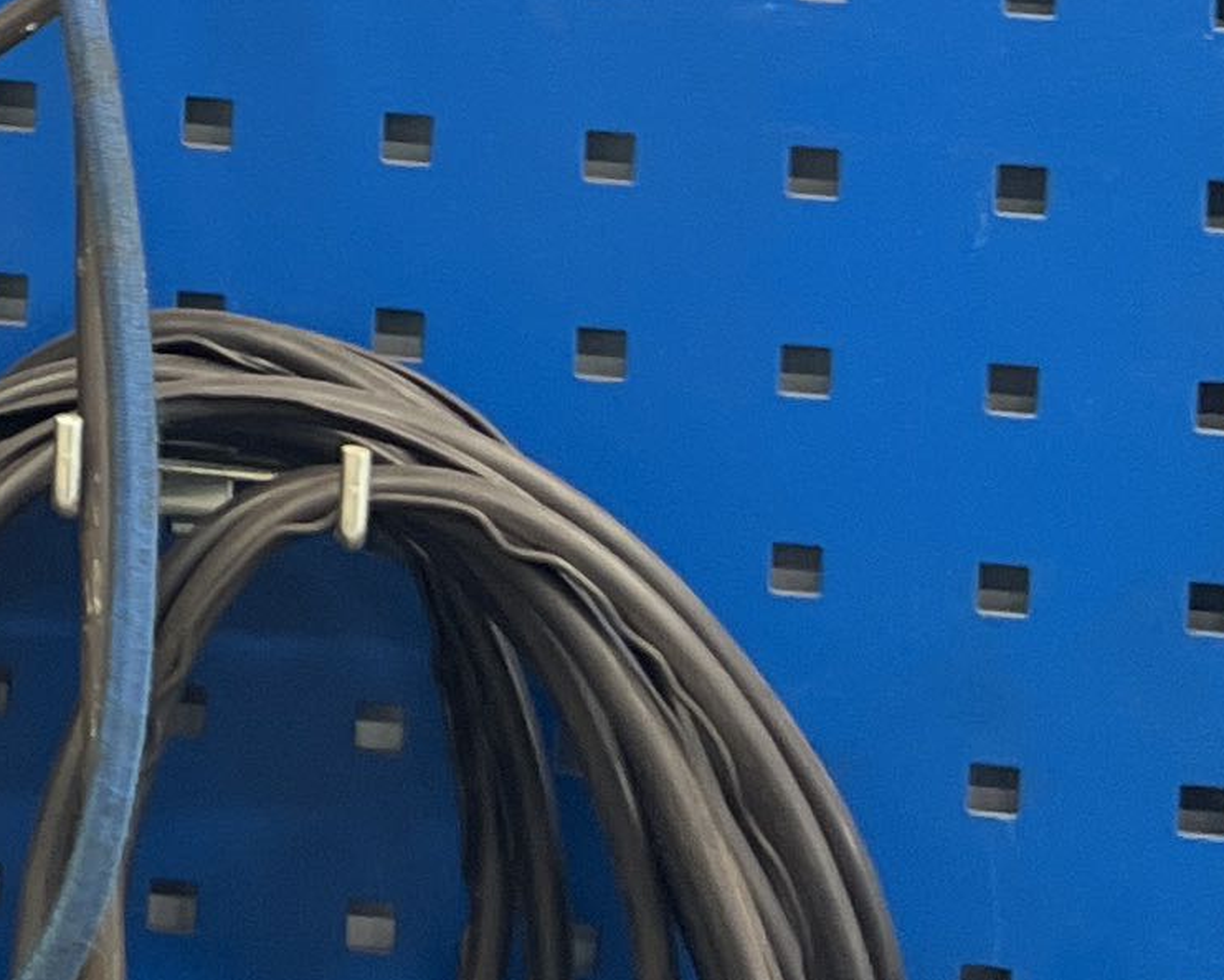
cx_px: -799
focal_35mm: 138
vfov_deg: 10.6
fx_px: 5000
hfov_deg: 12.9
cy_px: -701
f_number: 1.5
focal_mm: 5.7
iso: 160
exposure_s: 1/50
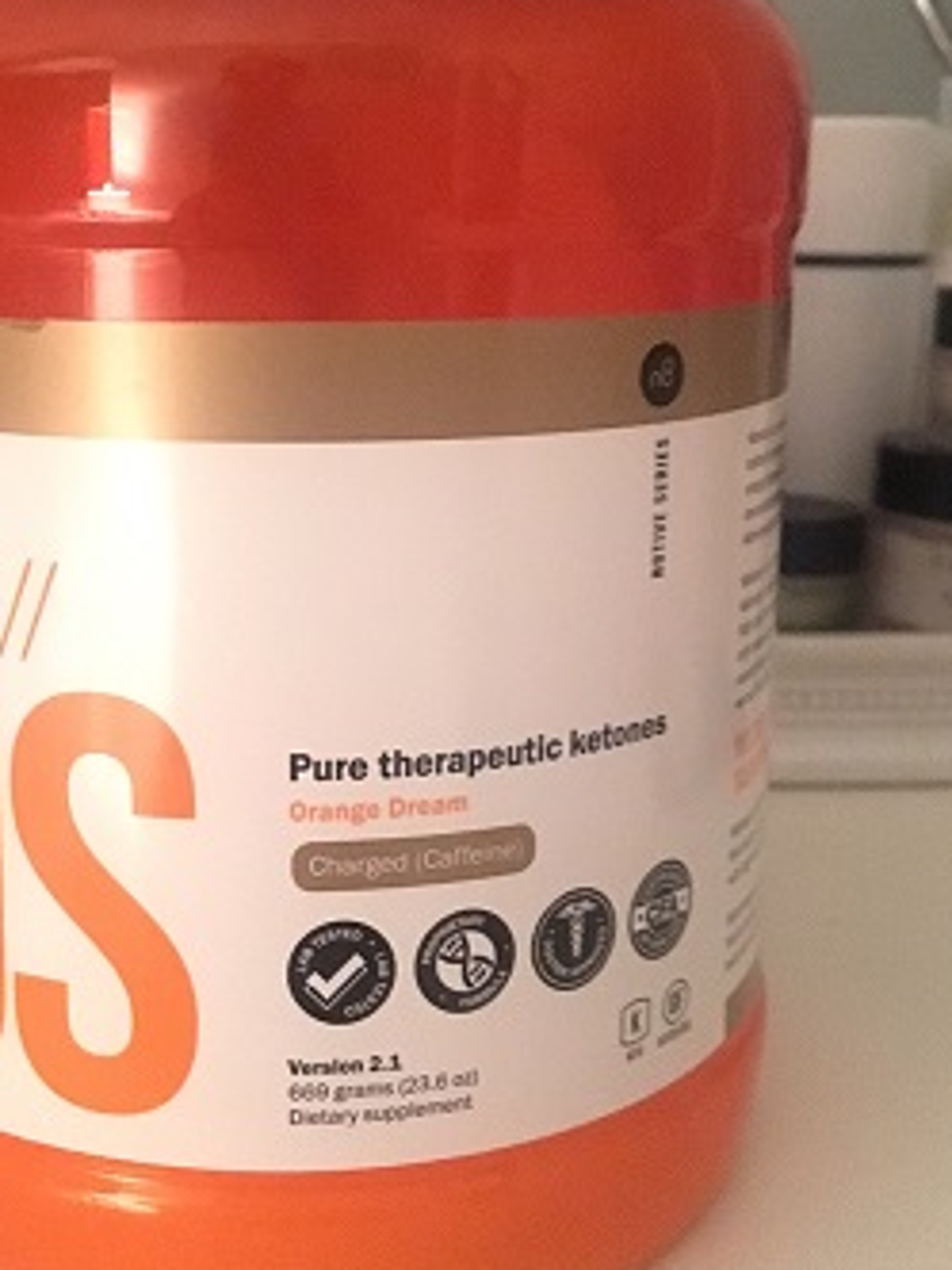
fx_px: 1613
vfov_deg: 42.7
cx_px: 325
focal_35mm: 44
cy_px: 493
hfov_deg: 32.6
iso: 1600
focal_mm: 4.15
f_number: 2.2
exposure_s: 1/15
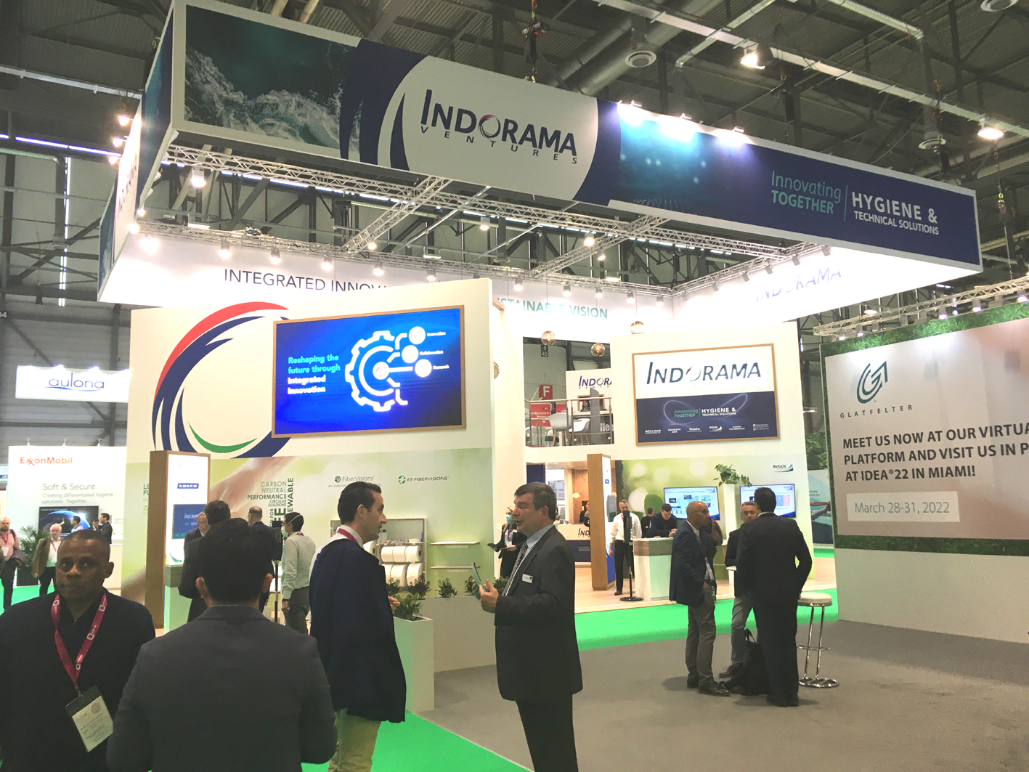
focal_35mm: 29
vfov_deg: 48.2
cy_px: 386
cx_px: 514
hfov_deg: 61.7
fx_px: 862
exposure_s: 1/33
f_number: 2.2
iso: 32
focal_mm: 4.15
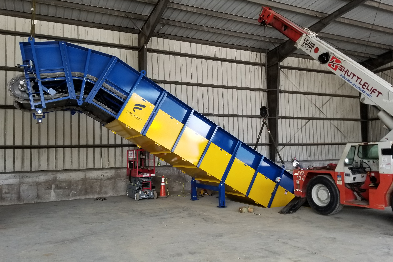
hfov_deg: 65.5
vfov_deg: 46.4
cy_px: 139
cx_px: 190
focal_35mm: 28
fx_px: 306
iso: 80
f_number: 1.7
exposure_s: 1/120
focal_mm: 4.3
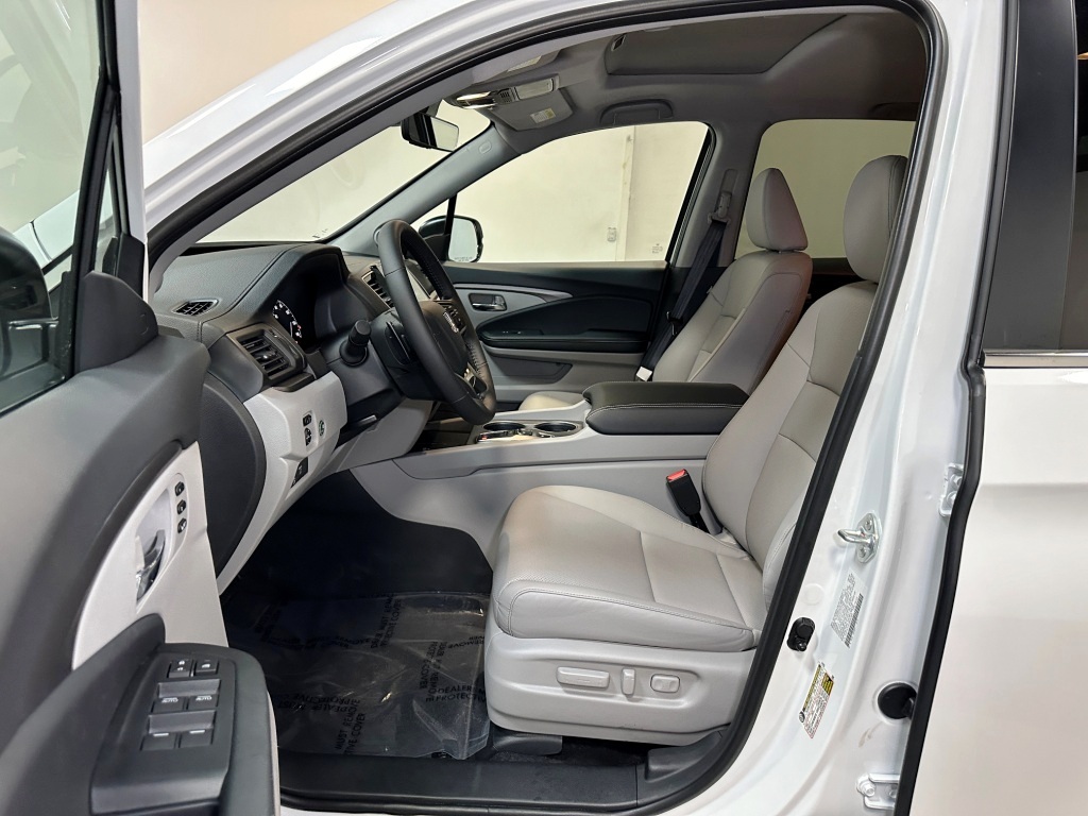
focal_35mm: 24
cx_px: 544
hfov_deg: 71.6
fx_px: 754
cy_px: 408
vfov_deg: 56.8
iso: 400
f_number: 1.78
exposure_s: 1/60
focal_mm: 6.86
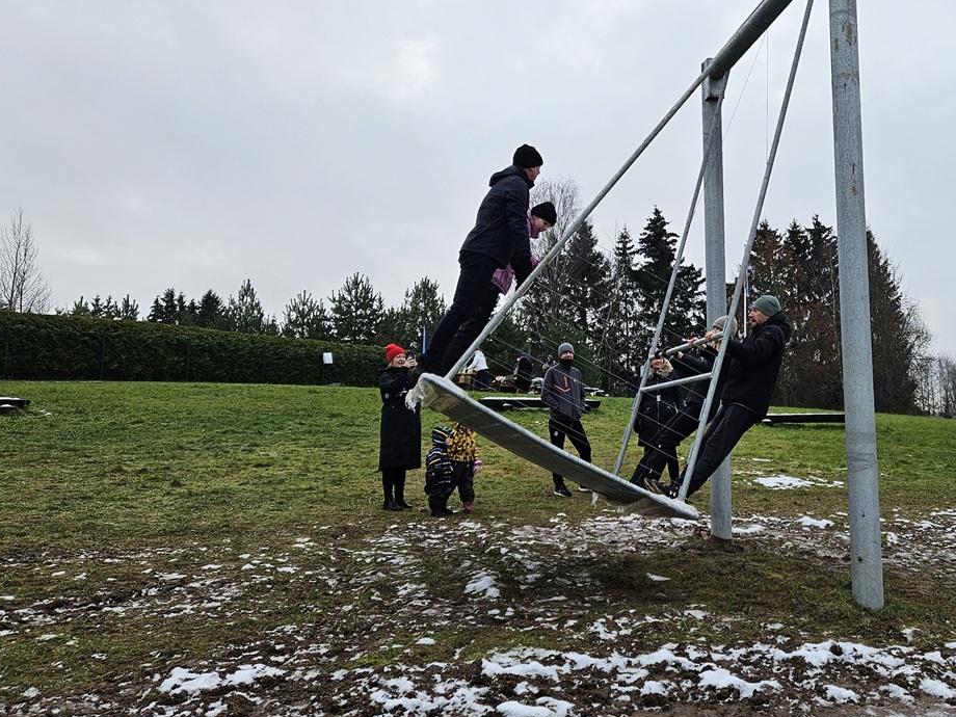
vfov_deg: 35.7
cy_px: 257
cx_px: 707
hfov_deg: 45.3
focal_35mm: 40
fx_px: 1105
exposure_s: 1/430
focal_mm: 5.4
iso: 25
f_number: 1.8
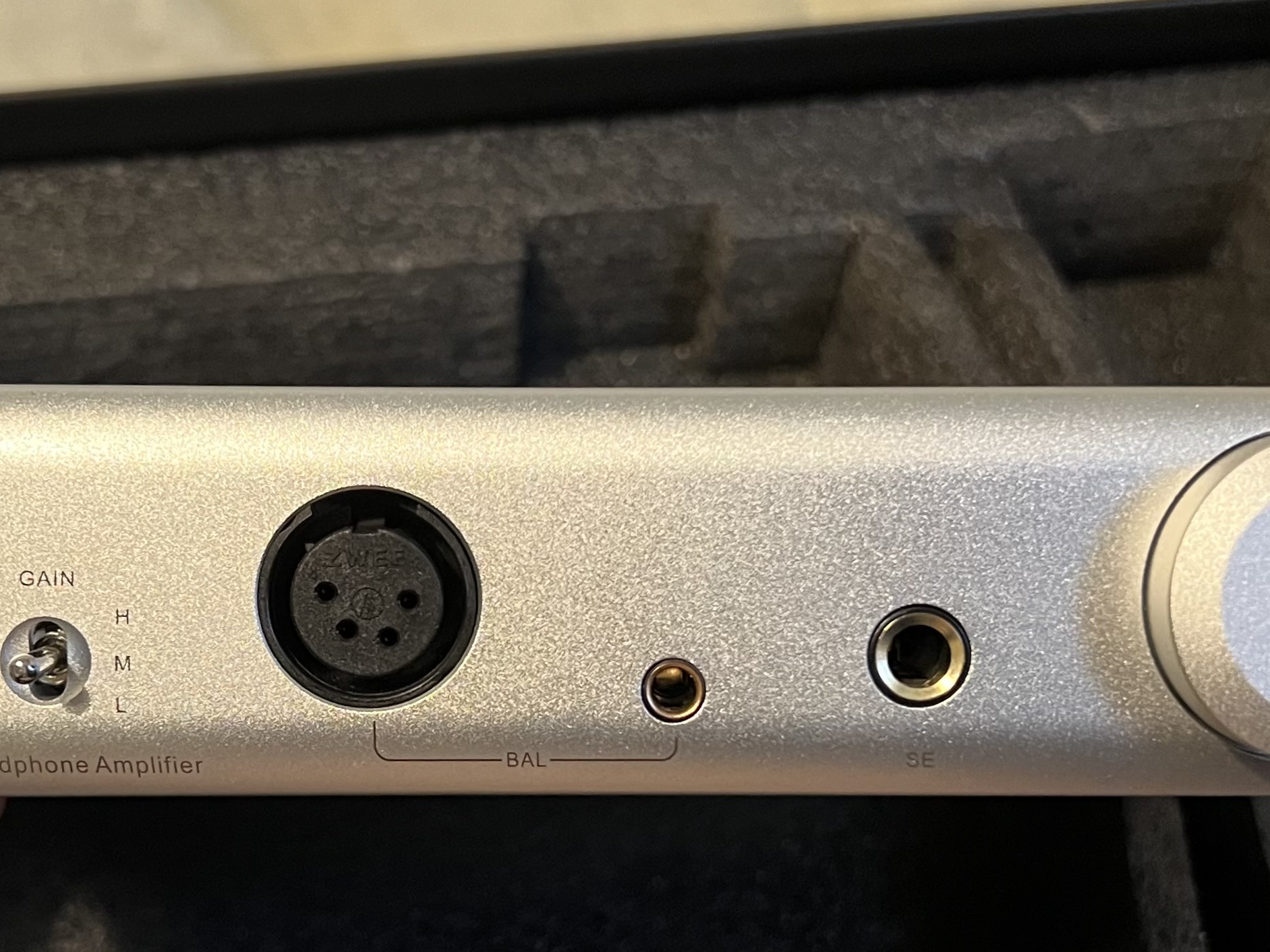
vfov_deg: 27.8
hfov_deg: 36.6
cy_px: 638
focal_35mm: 52
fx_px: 1908
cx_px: 474
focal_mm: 5.7
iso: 250
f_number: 1.5
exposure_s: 1/60
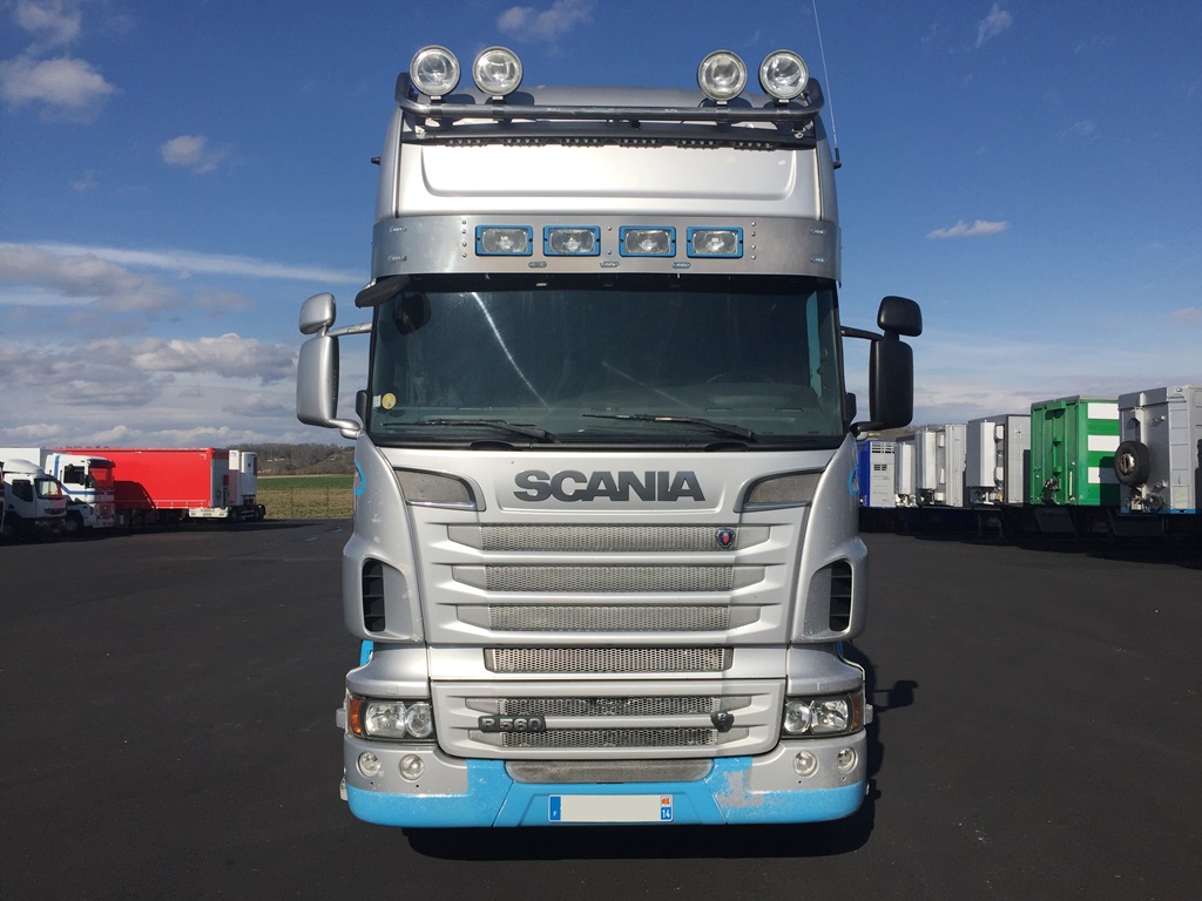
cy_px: 450
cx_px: 601
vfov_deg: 48.2
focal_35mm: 29
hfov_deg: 61.7
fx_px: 1007
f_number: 2.2
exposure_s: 1/5650
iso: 32
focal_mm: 4.15
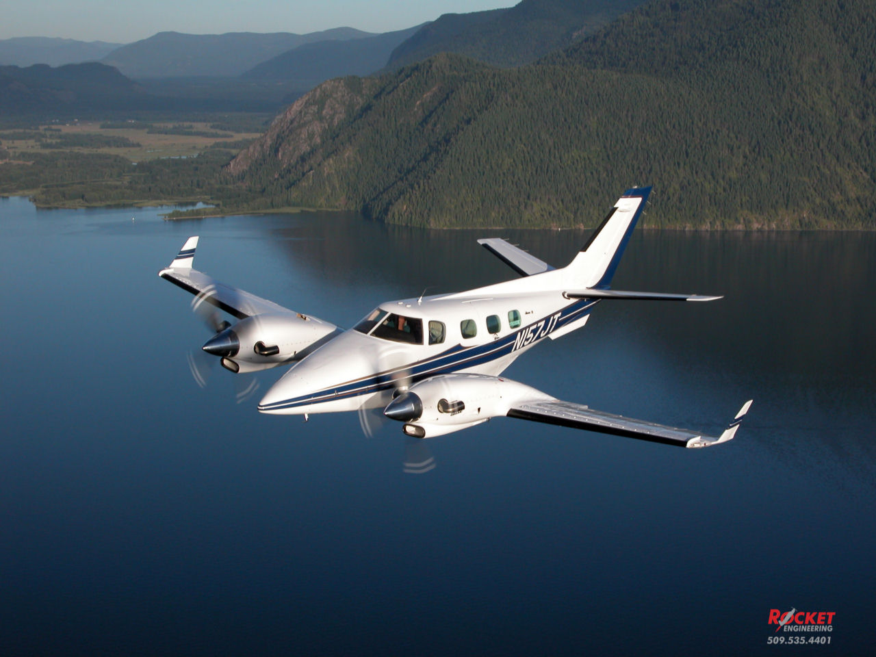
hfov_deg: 27.8
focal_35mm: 70
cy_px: 328
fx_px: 1771
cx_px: 438
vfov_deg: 21.0
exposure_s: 1/344
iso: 100
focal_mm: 17.8
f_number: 6.6
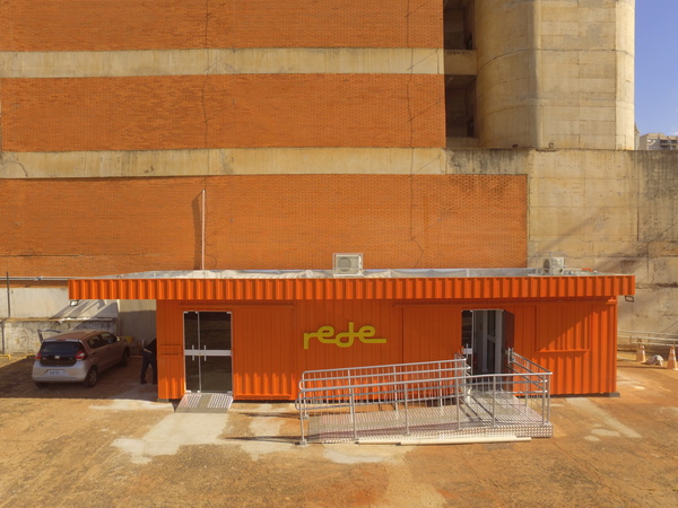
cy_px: 254
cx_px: 339
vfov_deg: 66.0
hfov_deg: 81.7
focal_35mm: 20
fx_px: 392
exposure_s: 1/1142
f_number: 2.8
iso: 100
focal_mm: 3.61
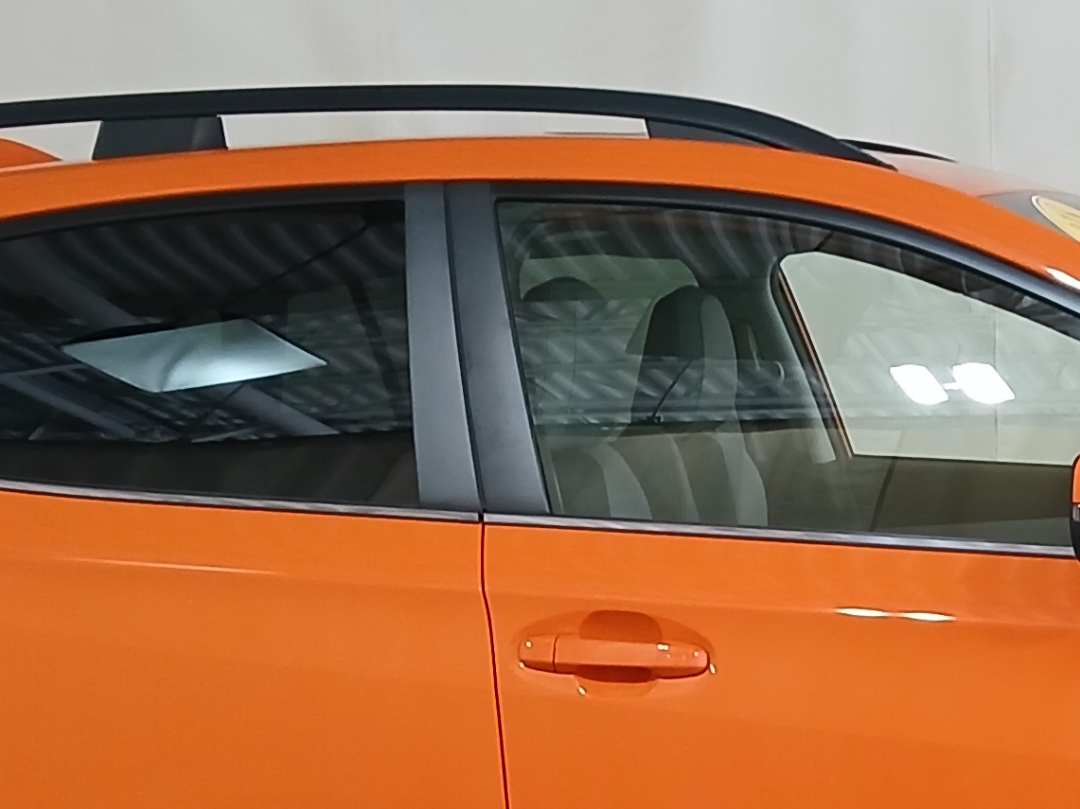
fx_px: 2901
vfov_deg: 15.5
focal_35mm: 93
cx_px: 991
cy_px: 857
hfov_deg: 20.6
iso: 200
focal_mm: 3.98
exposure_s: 1/60
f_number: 1.8
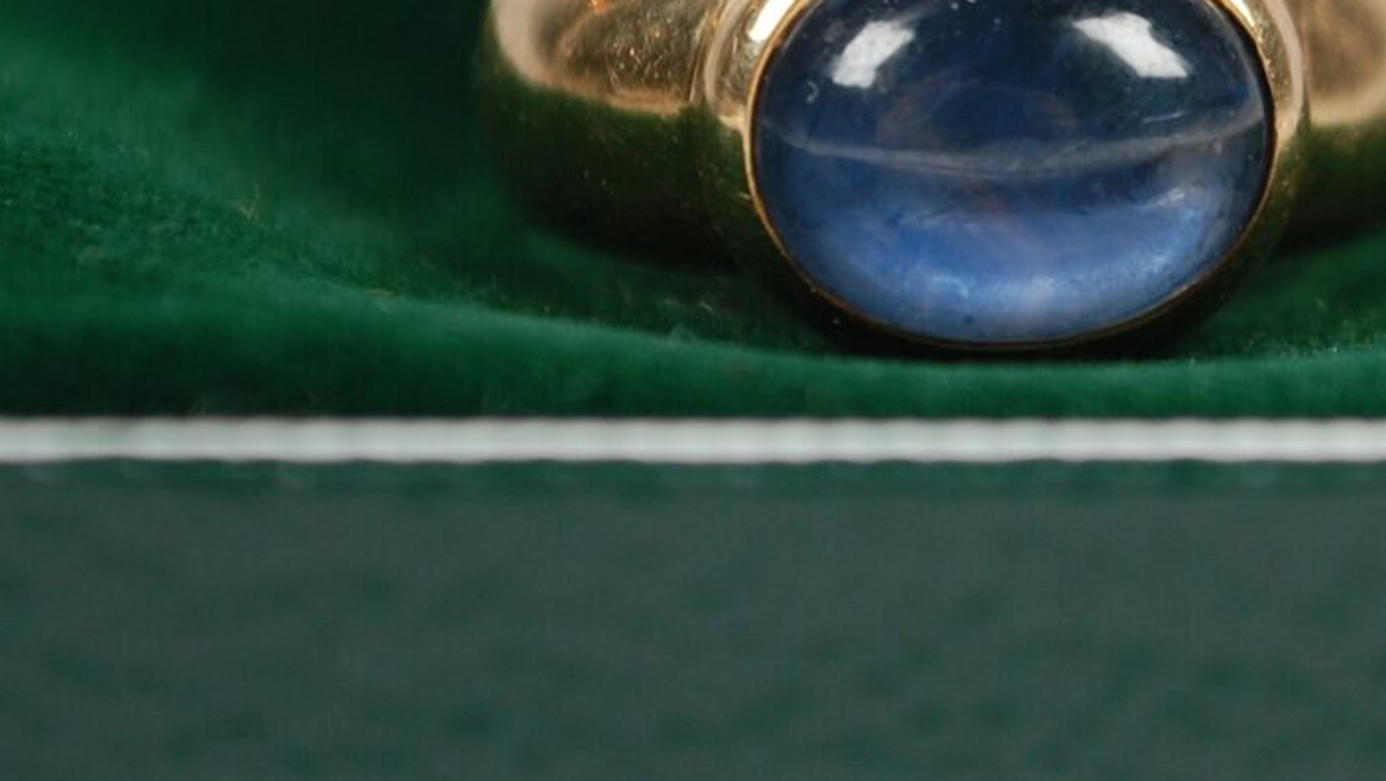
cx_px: 1066
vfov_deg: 5.5
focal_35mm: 220
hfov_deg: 9.8
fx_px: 8100
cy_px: 33
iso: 250
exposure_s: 1/125
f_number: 5.6
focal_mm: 55
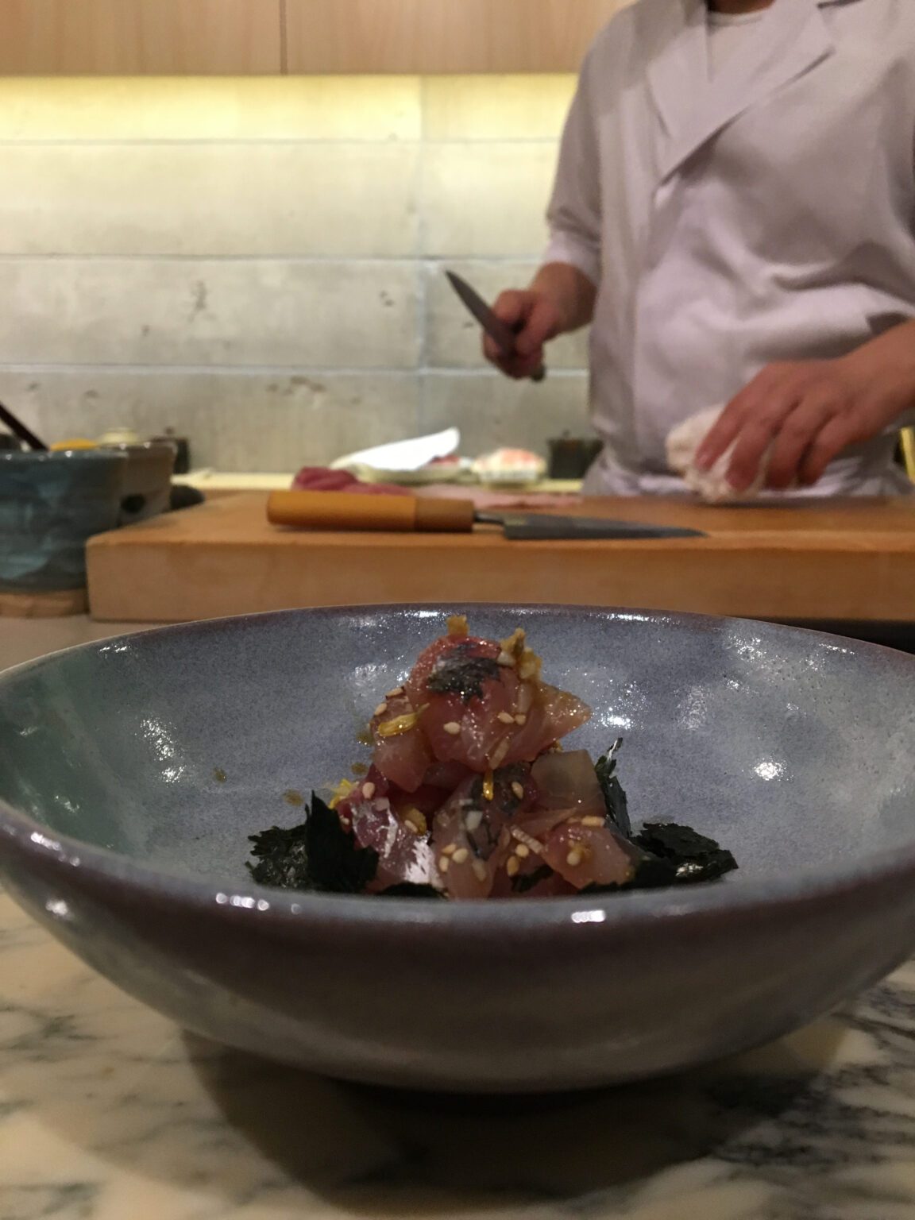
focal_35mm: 29
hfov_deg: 48.2
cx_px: 458
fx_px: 1022
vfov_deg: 61.7
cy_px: 610
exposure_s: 1/30
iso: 125
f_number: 2.2
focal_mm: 4.15
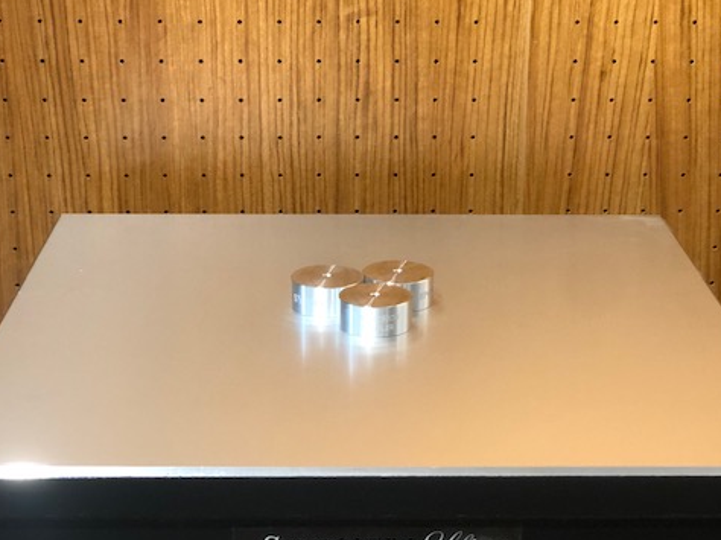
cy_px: 278
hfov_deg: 25.3
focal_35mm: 77
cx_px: 374
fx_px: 1603
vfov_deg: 19.1
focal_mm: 6.6
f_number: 2.8
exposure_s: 1/50
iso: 500
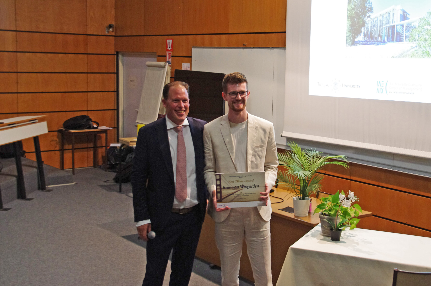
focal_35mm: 45
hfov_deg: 43.7
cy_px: 143
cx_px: 216
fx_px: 538
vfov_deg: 29.8
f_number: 4
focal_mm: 30
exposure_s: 1/60
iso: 1600
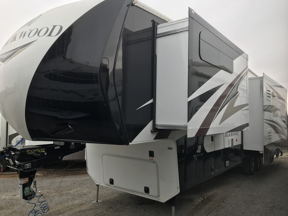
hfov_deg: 63.4
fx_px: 233
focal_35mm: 28
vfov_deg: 49.7
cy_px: 108
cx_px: 144
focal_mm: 3.99
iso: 20
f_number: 1.8
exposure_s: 1/443
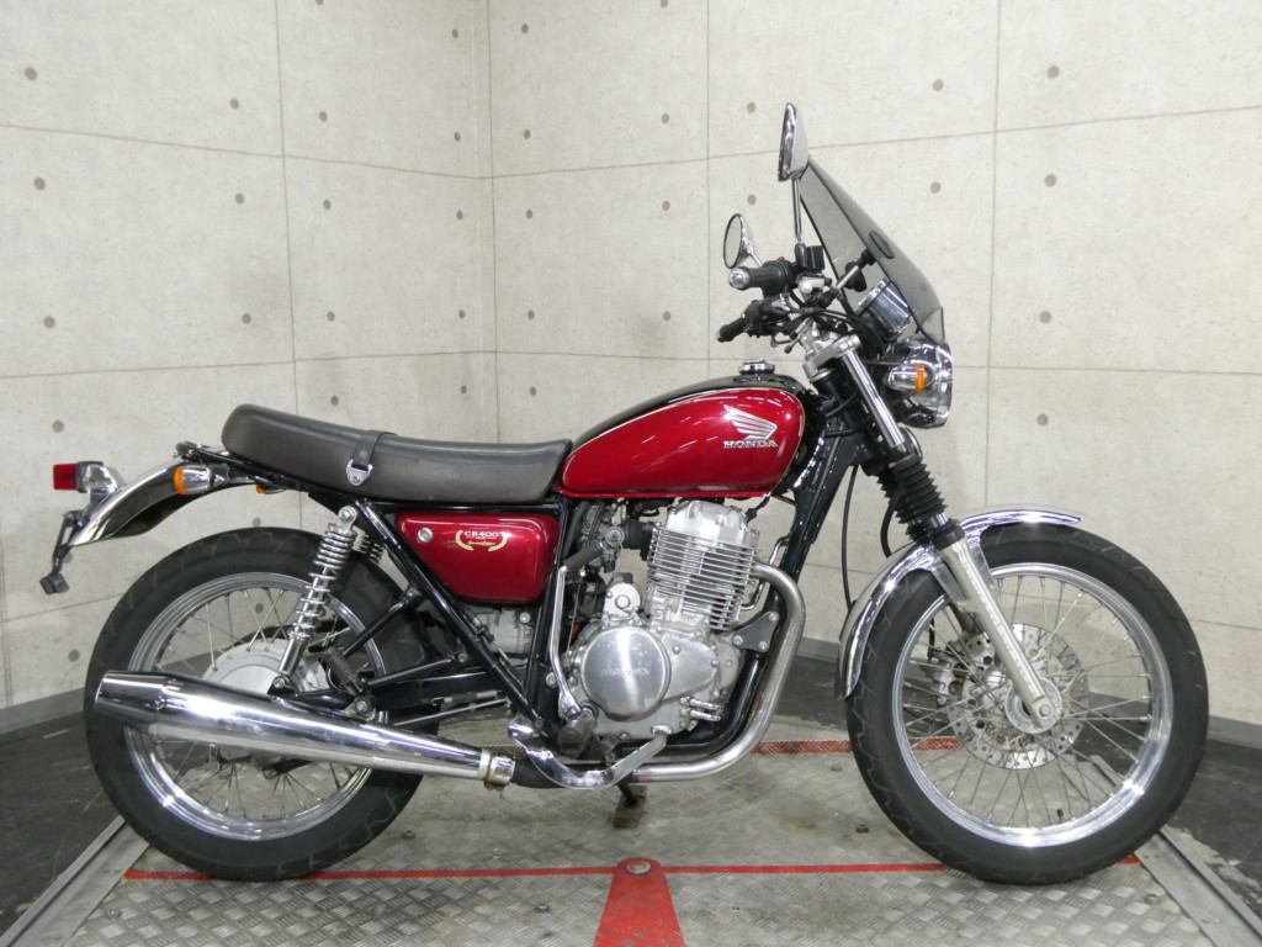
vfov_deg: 42.9
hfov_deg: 55.4
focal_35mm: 33
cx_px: 631
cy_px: 474
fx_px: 1203
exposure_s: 1/80
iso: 500
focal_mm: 5.8
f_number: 3.6
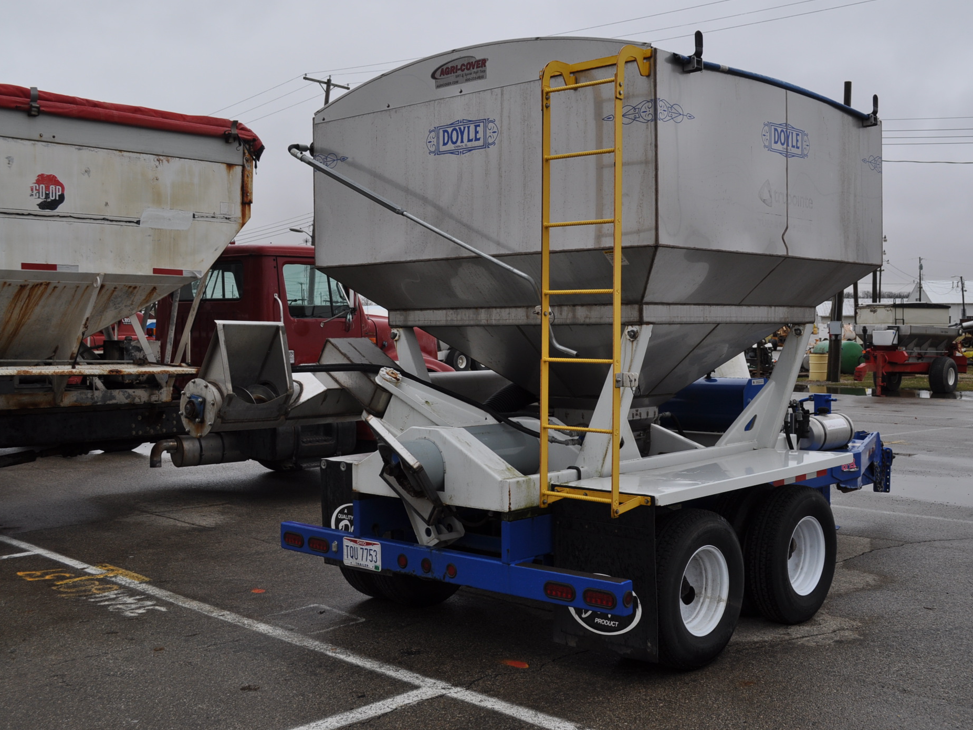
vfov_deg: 36.0
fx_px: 1124
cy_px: 359
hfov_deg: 46.7
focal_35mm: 40
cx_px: 539
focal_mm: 24
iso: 200
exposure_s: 1/160
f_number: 6.3
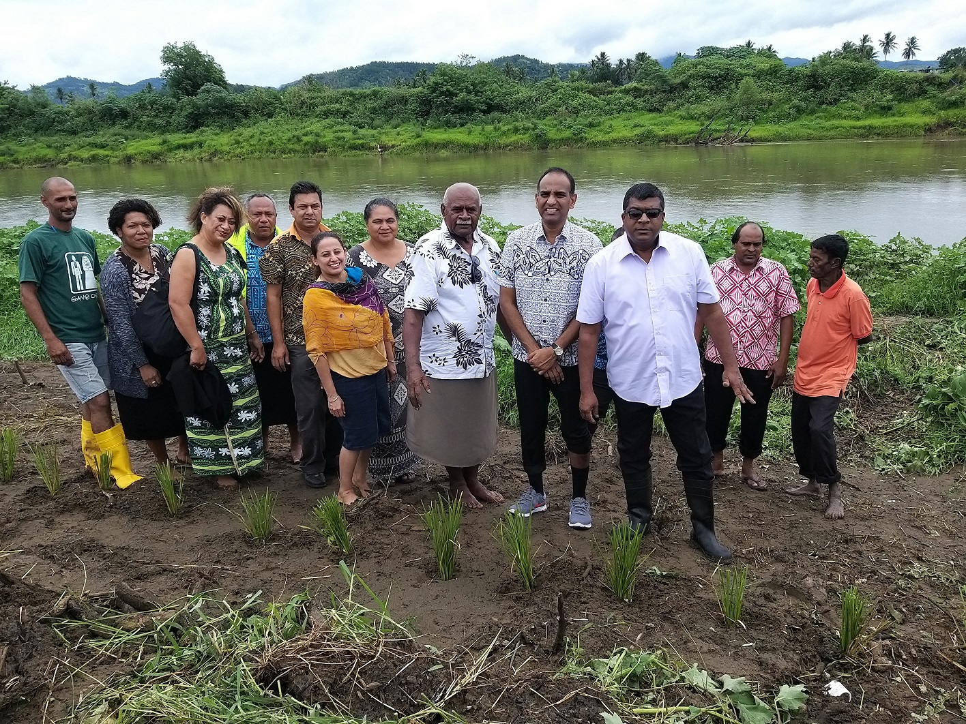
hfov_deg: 65.3
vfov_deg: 51.4
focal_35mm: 27
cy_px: 362
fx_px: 753
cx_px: 483
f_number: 1.7
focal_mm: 3.93
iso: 50
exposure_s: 1/1519
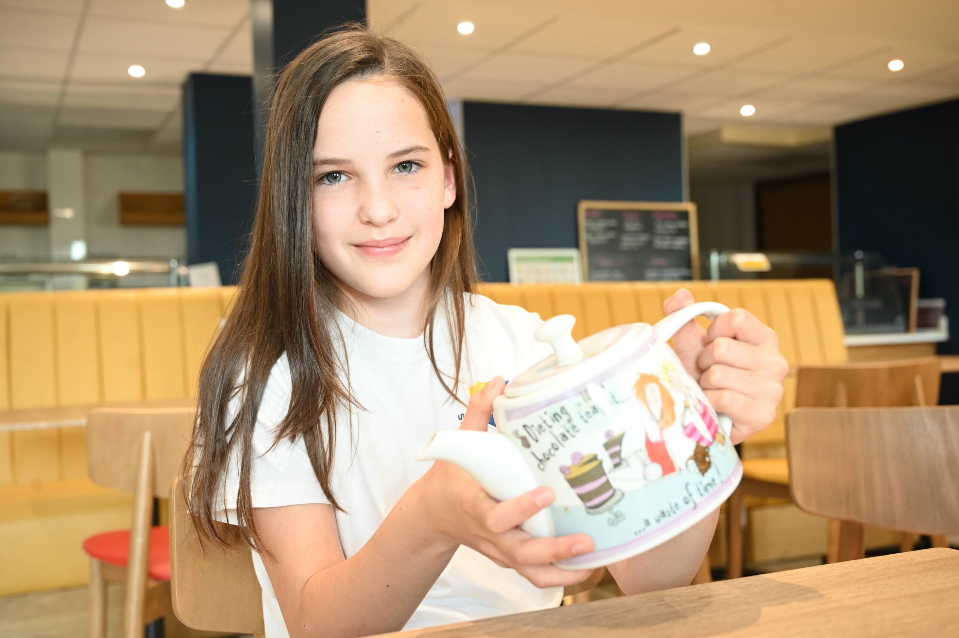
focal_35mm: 40
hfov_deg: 48.5
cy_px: 319
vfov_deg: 33.4
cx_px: 480
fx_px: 1065
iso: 1000
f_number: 5
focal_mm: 40
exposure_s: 1/60
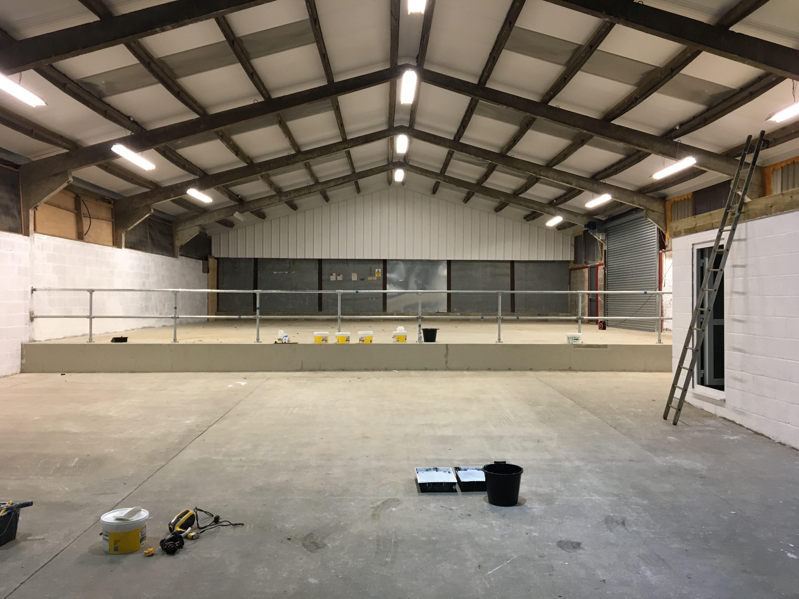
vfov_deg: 48.2
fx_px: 669
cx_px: 400
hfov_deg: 61.7
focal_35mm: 29
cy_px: 300
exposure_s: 1/33
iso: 100
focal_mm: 4.15
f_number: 2.2
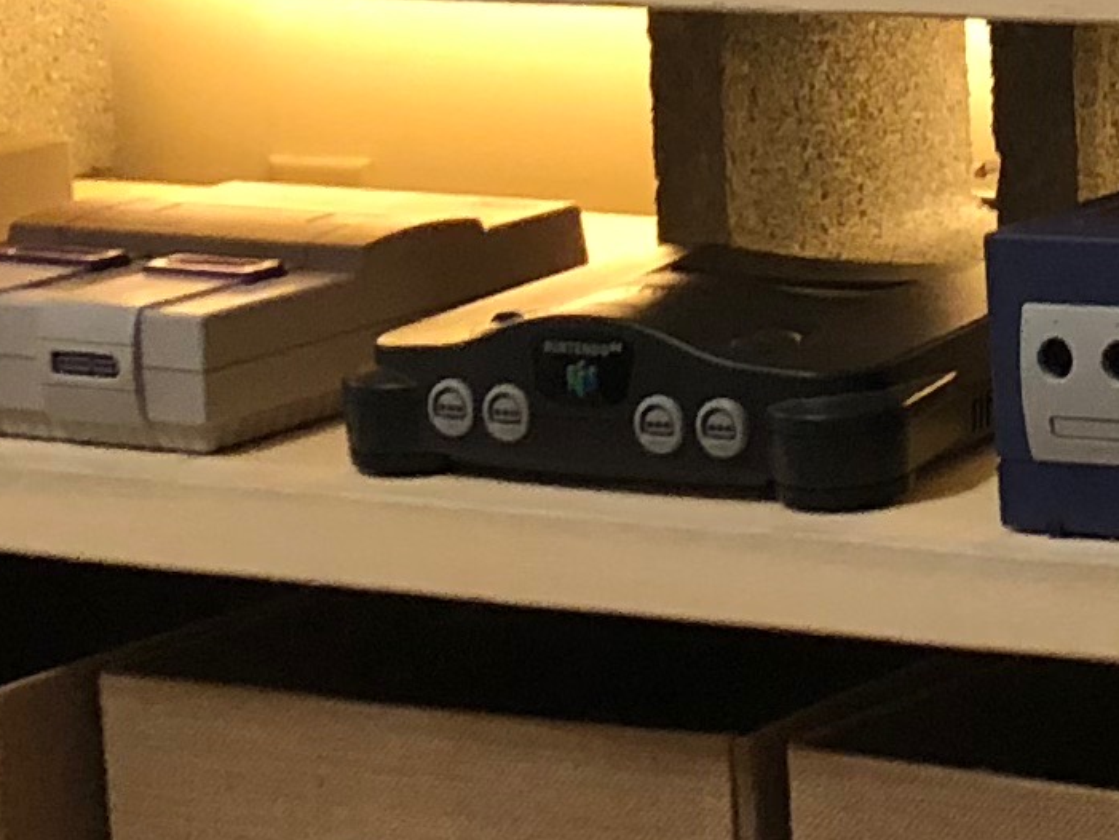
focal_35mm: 161
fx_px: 5205
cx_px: 1611
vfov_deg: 9.1
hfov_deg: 11.8
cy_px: -102
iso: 80
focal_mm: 4
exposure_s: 1/17
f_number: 1.8
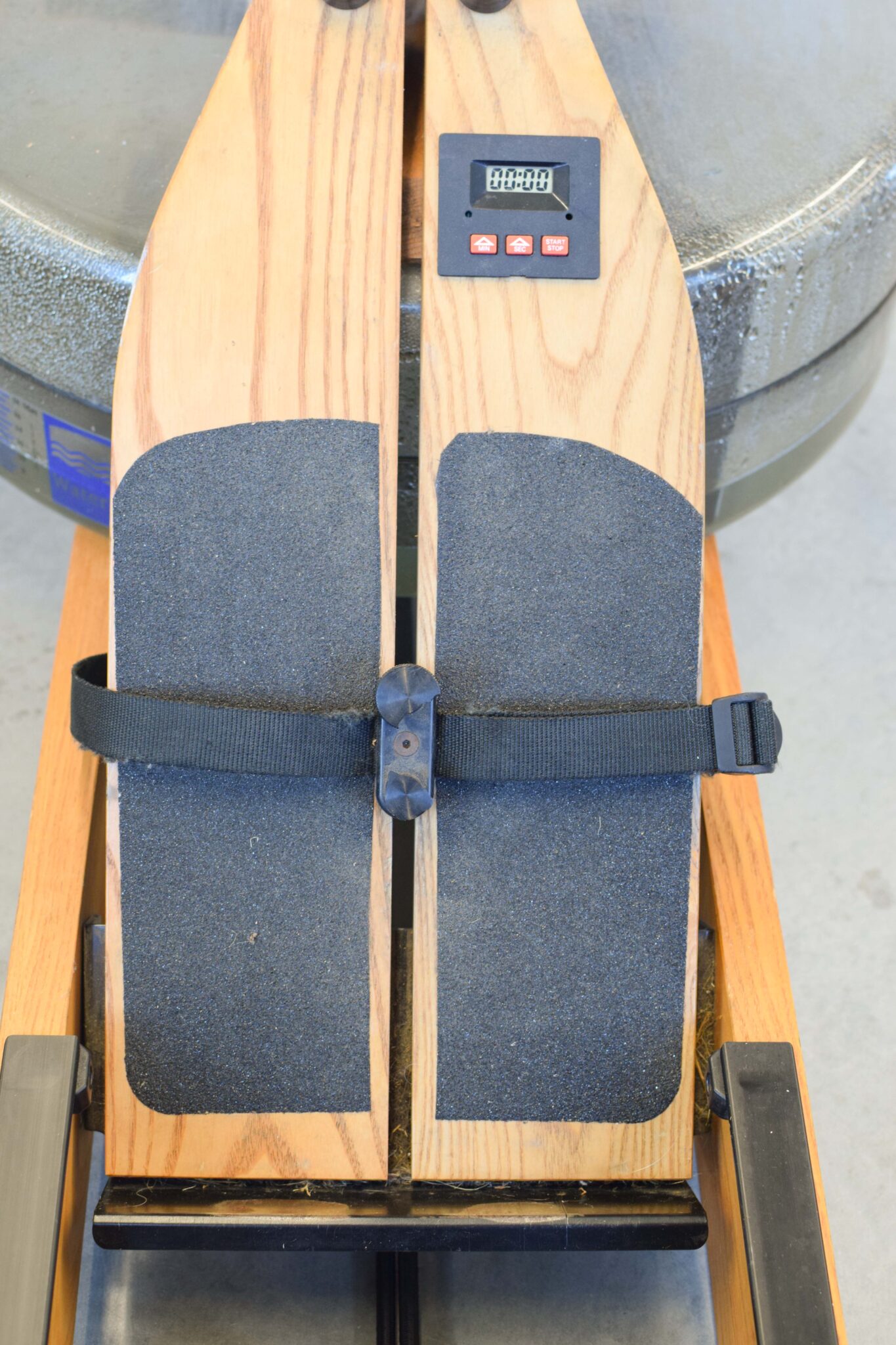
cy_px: 672
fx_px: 1960
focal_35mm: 52
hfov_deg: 25.7
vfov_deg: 37.9
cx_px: 448
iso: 720
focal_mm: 35
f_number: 4
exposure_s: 1/60
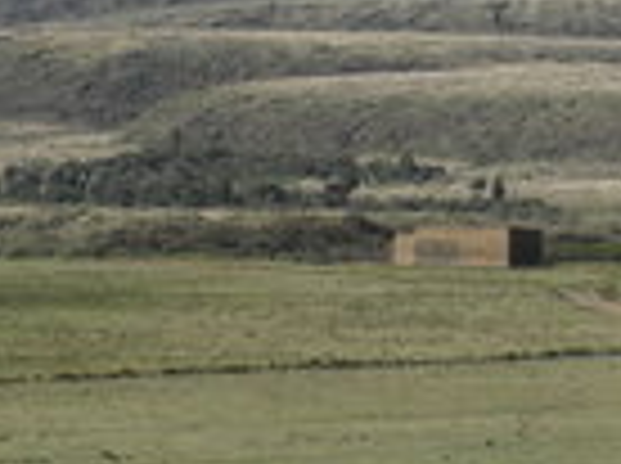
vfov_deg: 6.1
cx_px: 756
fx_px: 4298
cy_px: -306
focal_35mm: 240
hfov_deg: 8.2
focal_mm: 11.8
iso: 100
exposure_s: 1/920
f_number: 4.5
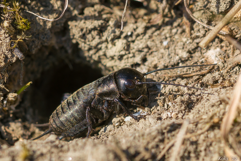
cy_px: 80
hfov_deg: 10.3
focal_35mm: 200
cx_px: 120
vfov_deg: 6.9
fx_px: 1339
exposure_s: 1/250
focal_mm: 200
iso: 125
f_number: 8
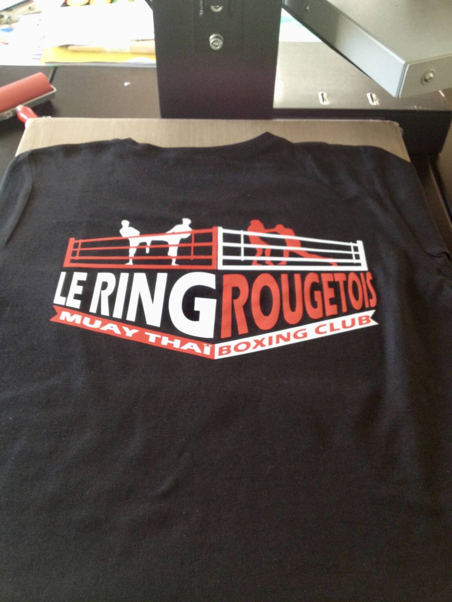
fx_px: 609
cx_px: 226
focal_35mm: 35
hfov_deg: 40.7
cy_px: 301
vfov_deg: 52.6
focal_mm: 4.28
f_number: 2.4
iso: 125
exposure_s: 1/20
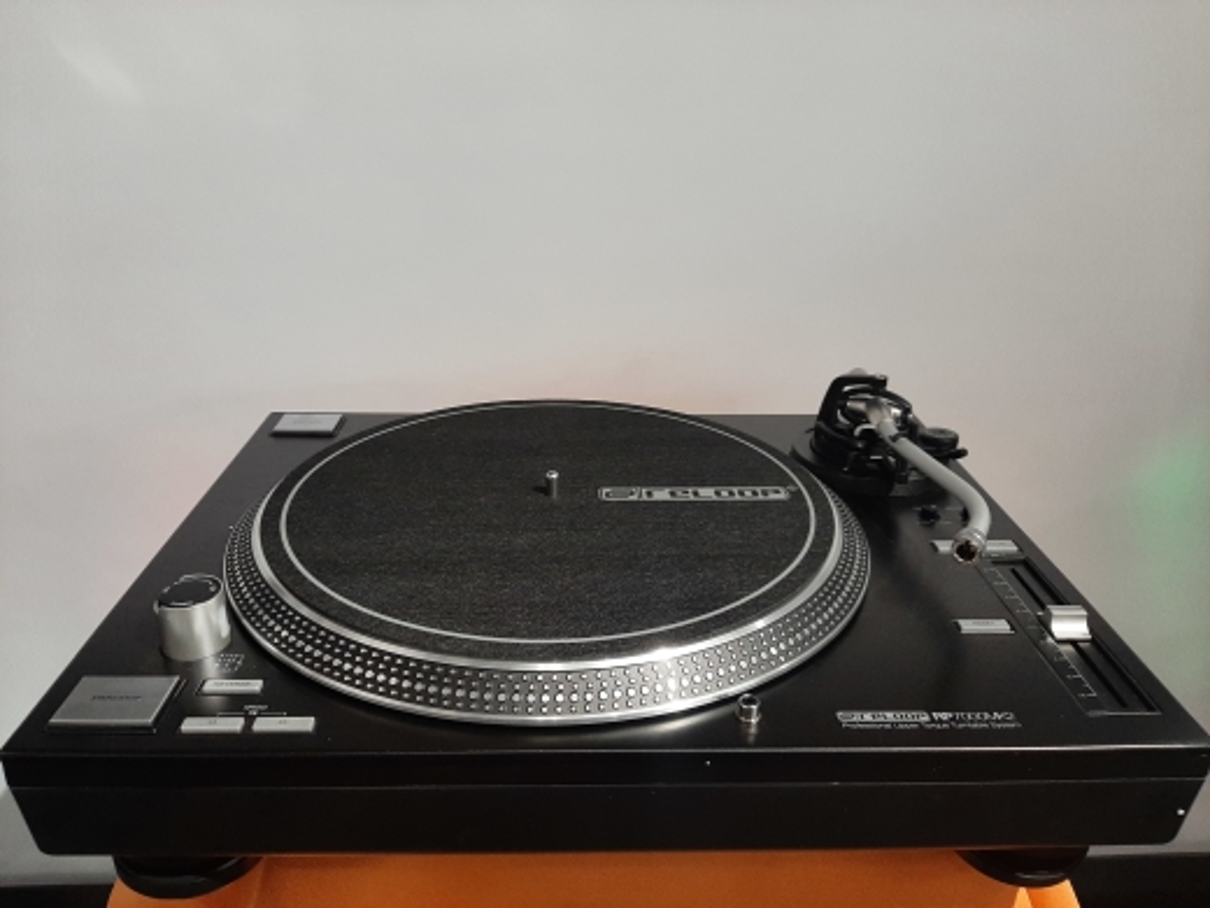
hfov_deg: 67.3
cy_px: 454
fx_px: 909
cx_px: 605
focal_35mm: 26
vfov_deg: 53.1
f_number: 1.7
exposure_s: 1/50
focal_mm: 3.93
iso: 125
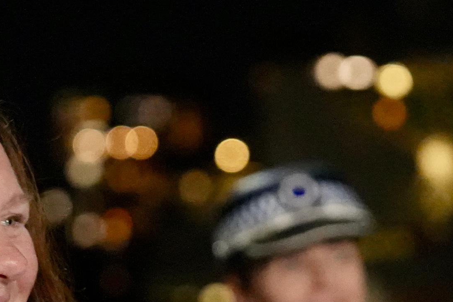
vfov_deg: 4.3
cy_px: 346
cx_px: 343
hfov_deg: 6.4
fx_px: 4026
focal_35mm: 320
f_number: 2.8
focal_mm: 70
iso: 12800
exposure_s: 1/160
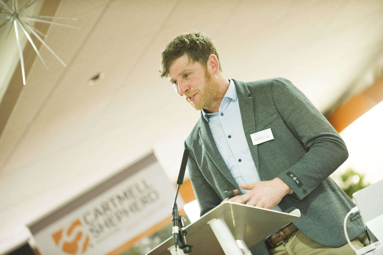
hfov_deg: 10.3
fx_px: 2126
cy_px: 128
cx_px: 192
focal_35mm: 200
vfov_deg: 6.9
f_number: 3.2
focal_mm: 200
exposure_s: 1/60
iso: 1600
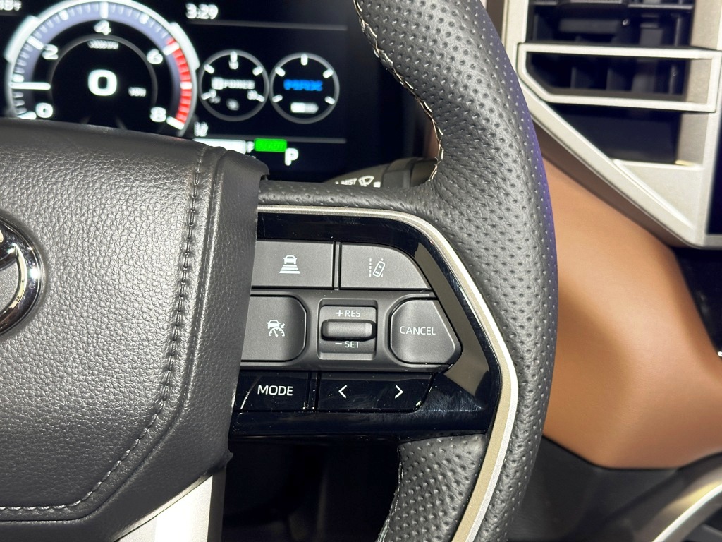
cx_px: 361
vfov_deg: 30.3
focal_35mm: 48
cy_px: 271
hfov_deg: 39.7
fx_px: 1001
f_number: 1.78
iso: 400
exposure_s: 1/33
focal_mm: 6.86
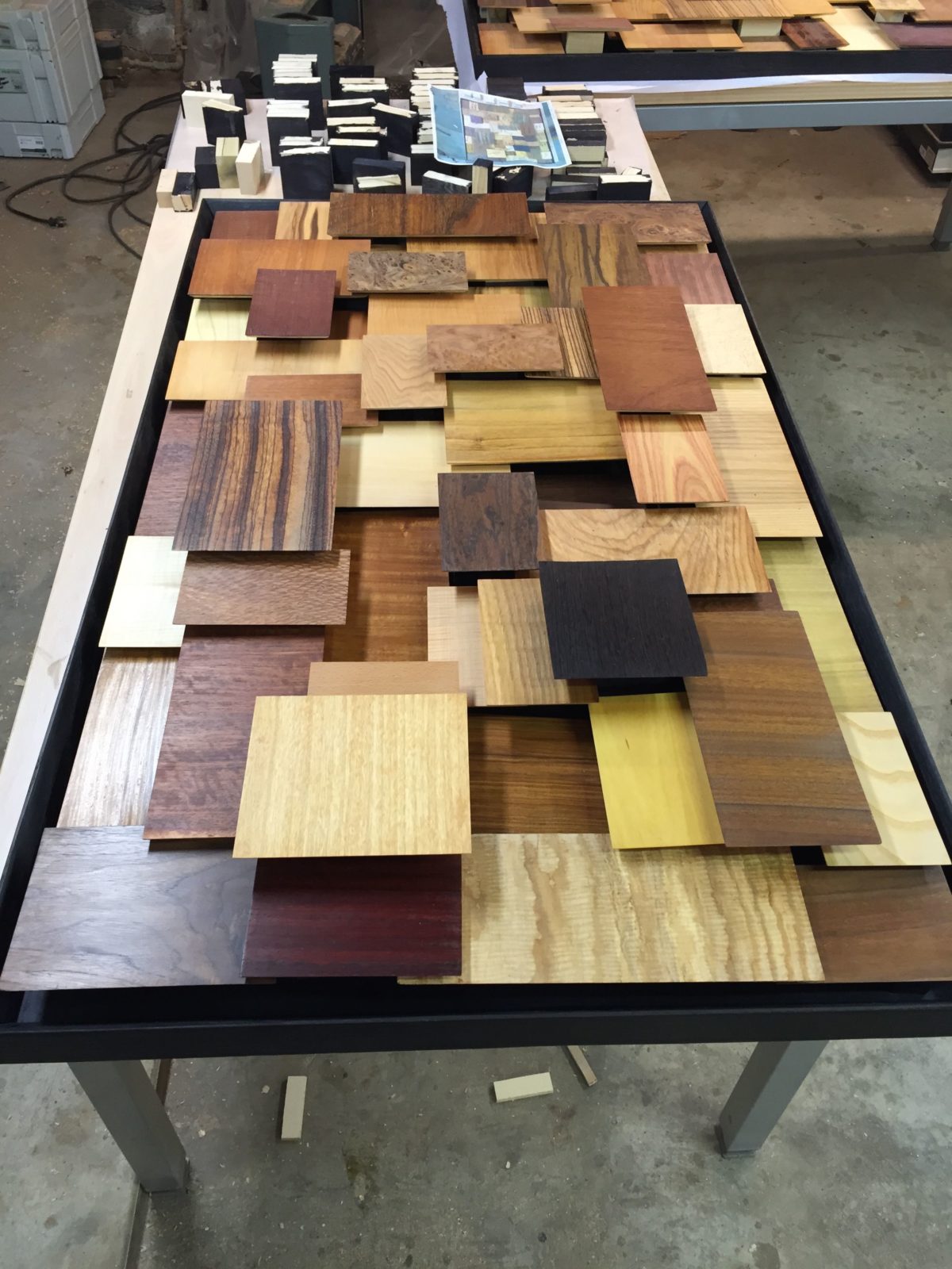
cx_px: 476
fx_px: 1063
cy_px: 634
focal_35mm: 29
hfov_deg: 48.2
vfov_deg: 61.7
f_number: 2.2
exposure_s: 1/30
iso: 64
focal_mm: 4.15
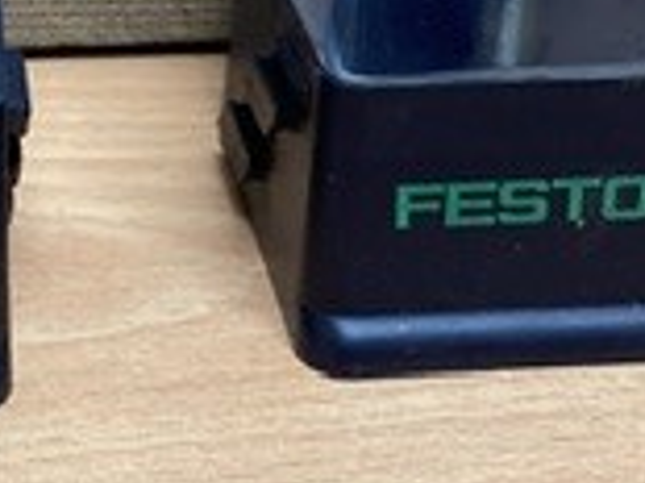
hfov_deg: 15.3
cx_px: 154
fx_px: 2383
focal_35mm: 128
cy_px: -71
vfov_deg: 11.4
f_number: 2.4
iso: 160
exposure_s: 1/50
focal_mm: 3.3
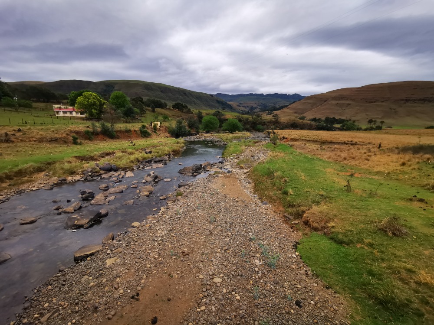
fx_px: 201
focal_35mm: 16
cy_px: 162
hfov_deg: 94.5
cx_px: 217
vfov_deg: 78.1
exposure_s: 1/224
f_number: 2.2
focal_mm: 2.35
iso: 50
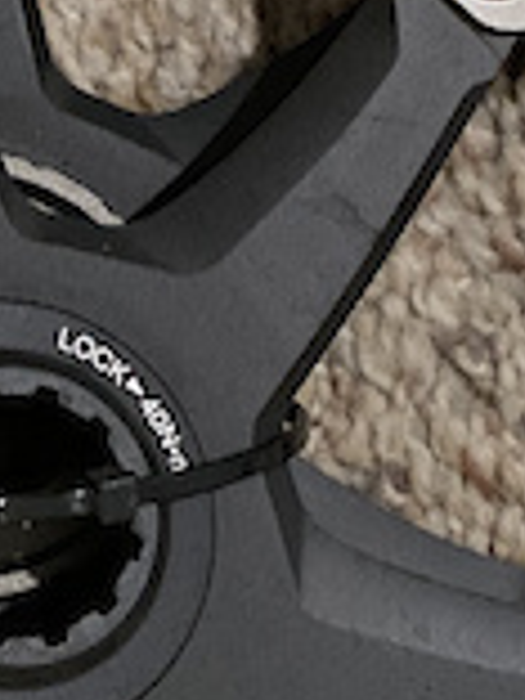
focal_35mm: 133
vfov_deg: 14.8
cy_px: 440
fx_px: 2690
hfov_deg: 11.0
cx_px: -31
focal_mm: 4.25
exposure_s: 1/30
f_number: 1.8
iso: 400
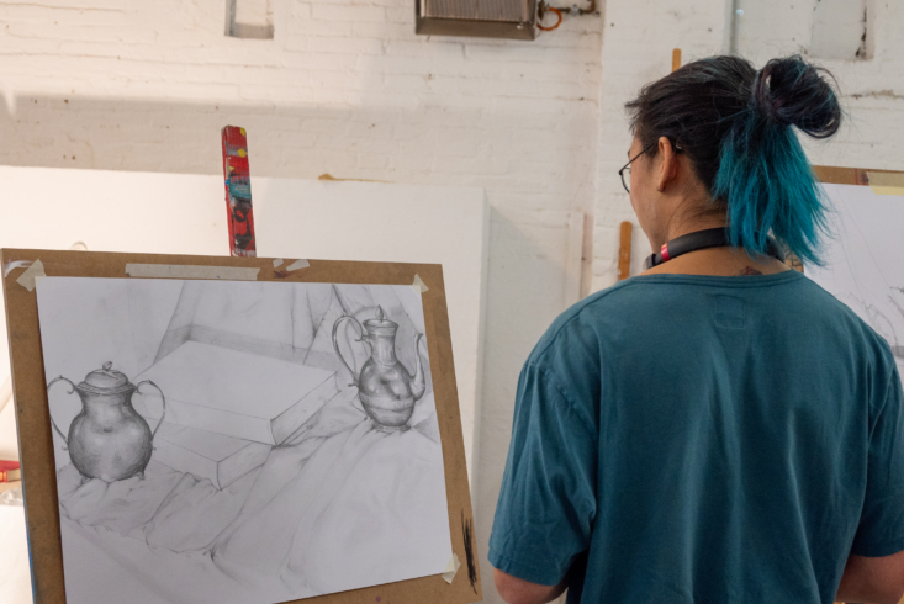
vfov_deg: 25.9
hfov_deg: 38.1
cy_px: 383
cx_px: 499
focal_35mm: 52
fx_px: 1307
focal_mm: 37
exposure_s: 1/100
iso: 800
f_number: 5.3
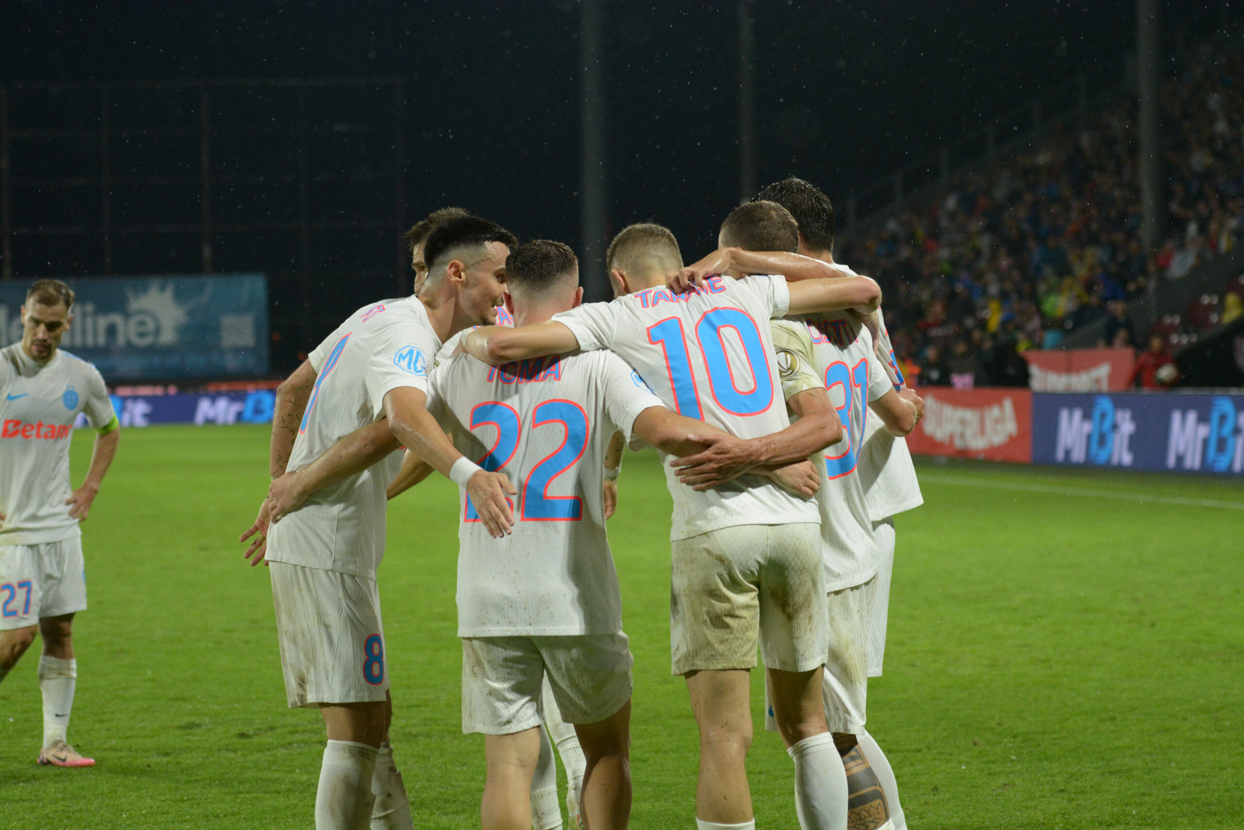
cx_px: 622
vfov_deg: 13.0
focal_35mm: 105
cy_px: 415
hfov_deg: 19.5
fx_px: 3628
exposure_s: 1/1600
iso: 1600
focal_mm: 70
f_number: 2.8
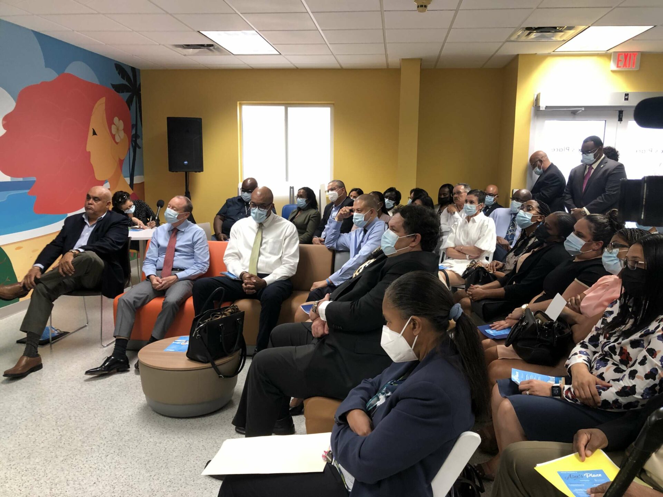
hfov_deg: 63.4
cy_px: 248
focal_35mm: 28
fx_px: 536
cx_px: 332
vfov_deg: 49.7
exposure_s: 1/20
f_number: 1.8
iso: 40
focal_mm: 3.99
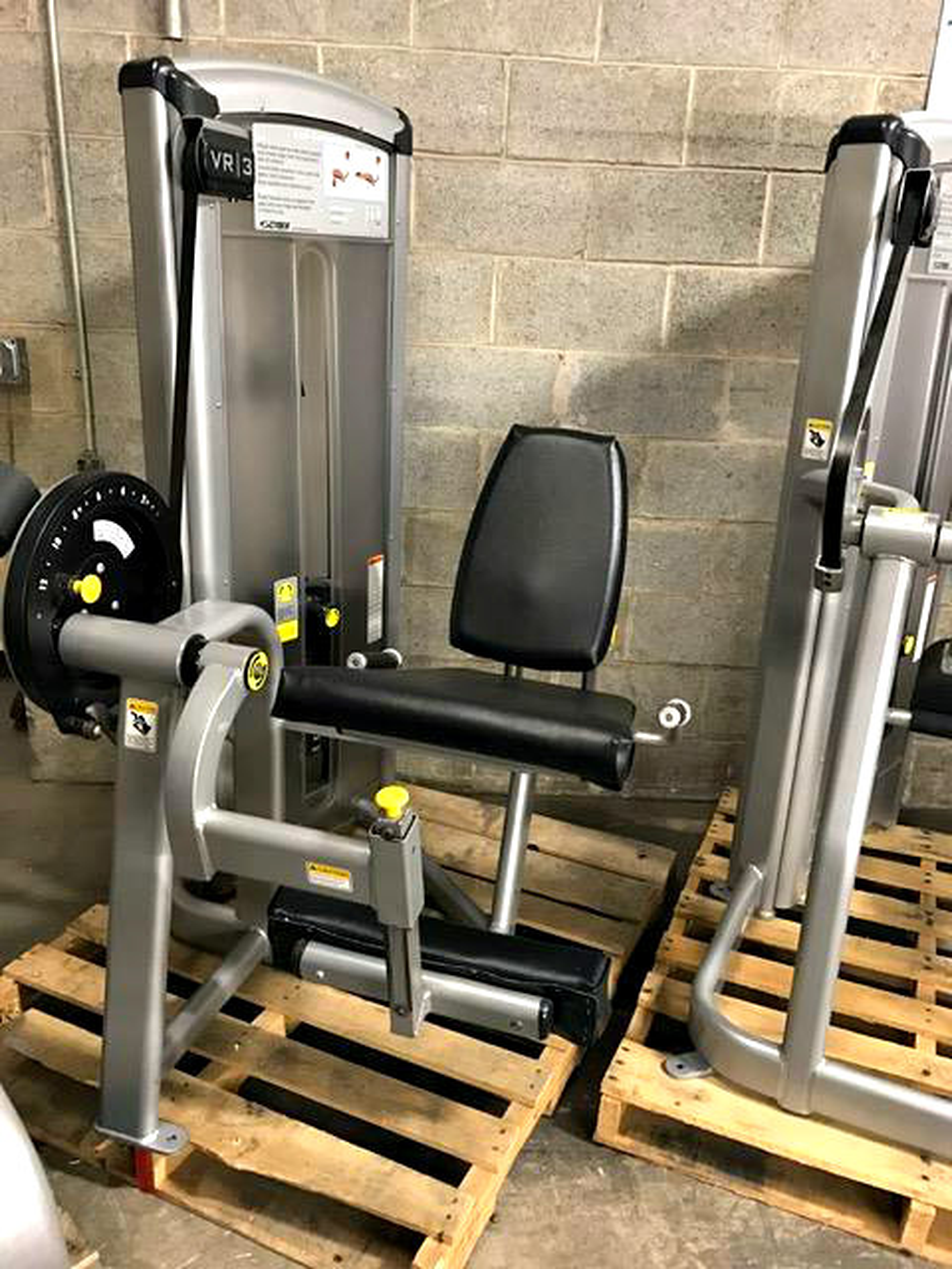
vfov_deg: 63.4
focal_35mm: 28
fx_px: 1027
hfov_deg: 49.7
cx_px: 476
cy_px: 634
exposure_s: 1/9
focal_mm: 3.99
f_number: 1.8
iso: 100
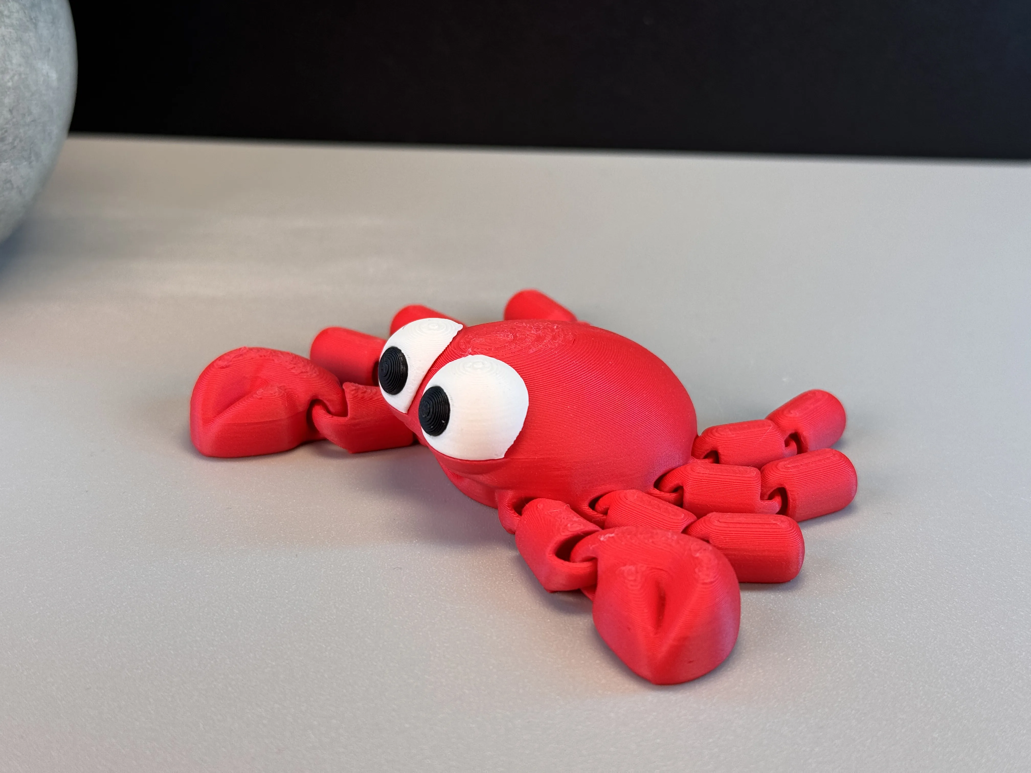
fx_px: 1430
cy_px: 386
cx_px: 516
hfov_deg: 39.7
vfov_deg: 30.3
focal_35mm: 48
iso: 80
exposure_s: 1/173
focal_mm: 6.76
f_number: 1.78
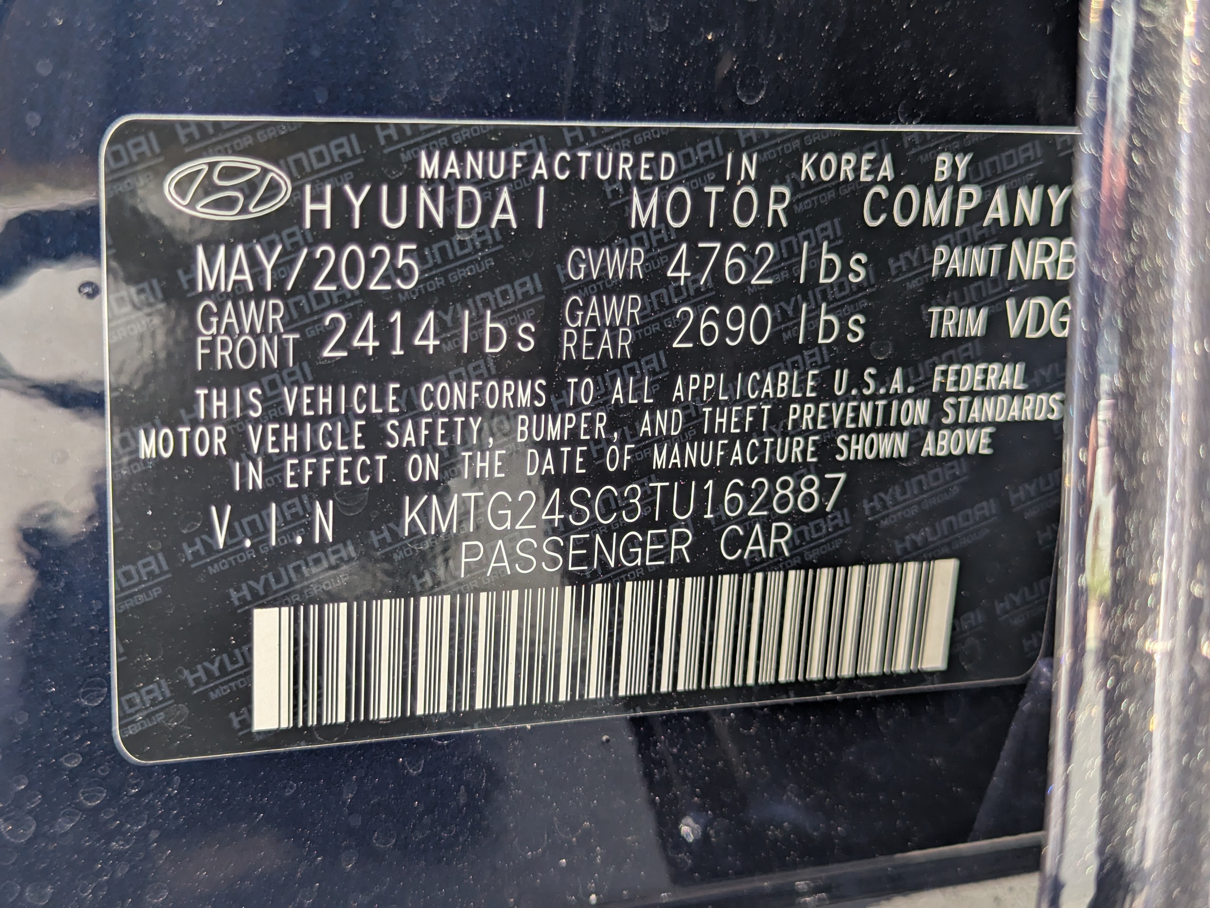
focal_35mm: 48
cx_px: 605
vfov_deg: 30.3
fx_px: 1678
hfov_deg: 39.7
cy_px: 454
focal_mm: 6.81
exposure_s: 1/223
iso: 57
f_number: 1.85
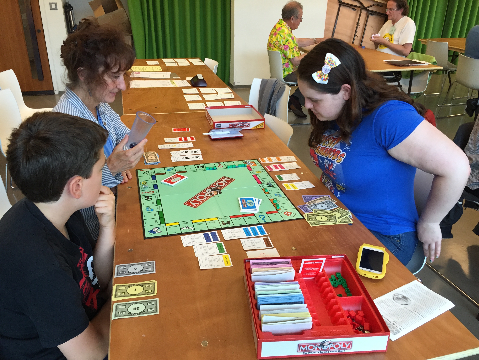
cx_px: 240
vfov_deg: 48.2
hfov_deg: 61.7
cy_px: 180
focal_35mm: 29
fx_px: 401
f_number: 2.2
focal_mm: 4.15
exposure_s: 1/30
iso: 40
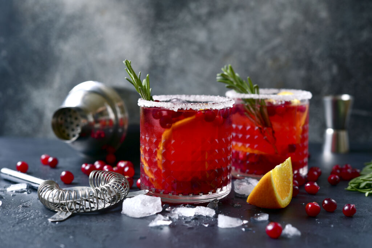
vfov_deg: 22.7
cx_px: 186
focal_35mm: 60
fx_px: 620
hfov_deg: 33.4
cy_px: 124
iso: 200
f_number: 5.6
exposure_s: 1/2.5
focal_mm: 60
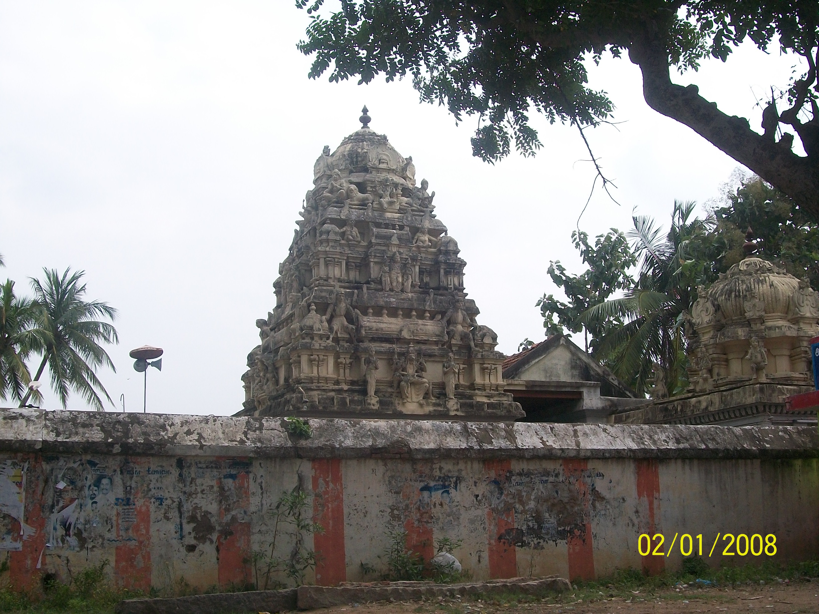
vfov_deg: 32.2
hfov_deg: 42.1
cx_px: 410
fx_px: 1065
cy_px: 307
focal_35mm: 45
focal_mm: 7.6
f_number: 5.4
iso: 80
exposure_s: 1/400
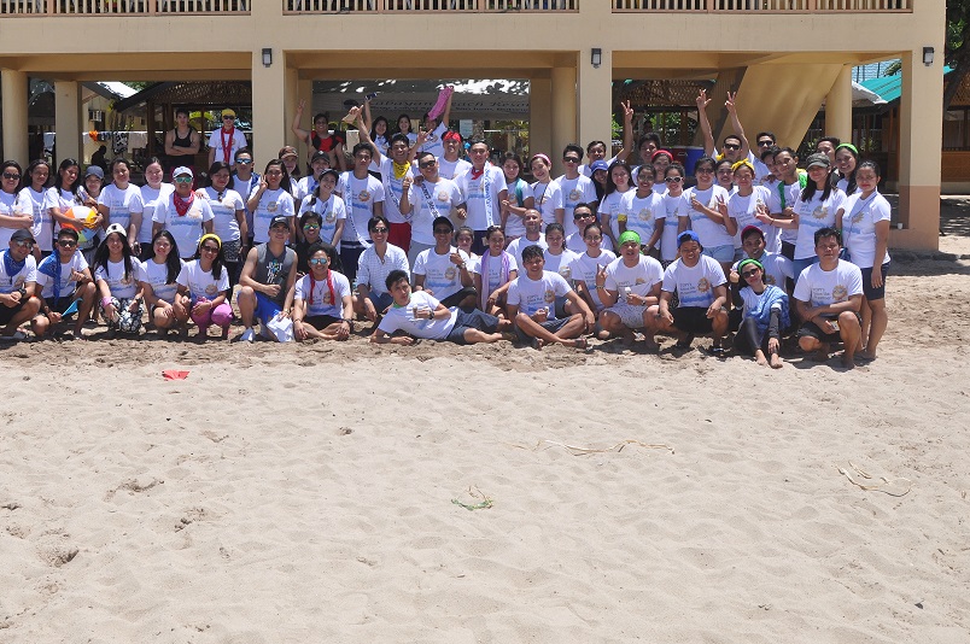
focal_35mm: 44
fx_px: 1184
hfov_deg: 44.3
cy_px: 228
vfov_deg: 30.3
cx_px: 386
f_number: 9
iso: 200
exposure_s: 1/320
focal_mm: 22
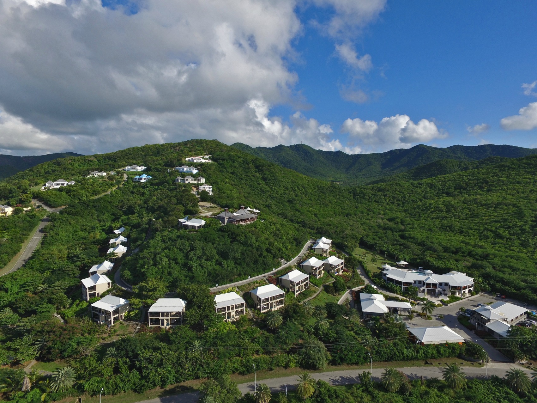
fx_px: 310
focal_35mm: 20
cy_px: 202
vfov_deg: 66.0
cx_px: 268
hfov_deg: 81.7
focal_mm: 3.61
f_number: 2.8
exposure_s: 1/1135
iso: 100
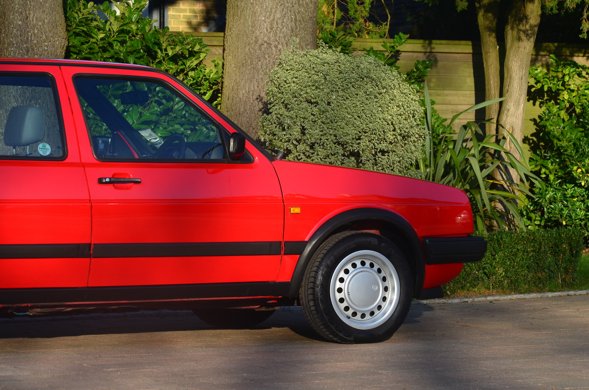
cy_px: 195
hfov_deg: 13.7
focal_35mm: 150
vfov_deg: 9.1
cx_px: 294
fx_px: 2449
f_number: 10
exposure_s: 1/200
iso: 400
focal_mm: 100
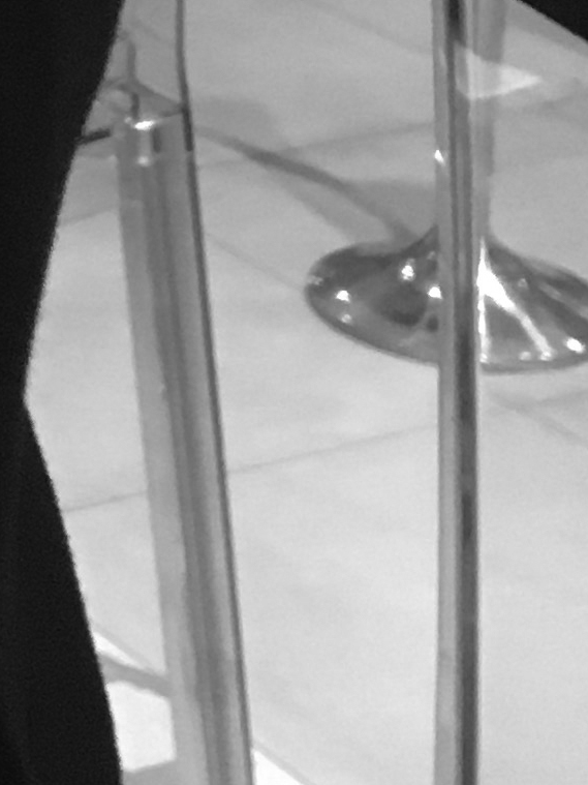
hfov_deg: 9.1
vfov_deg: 11.7
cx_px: -559
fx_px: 3489
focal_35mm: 154
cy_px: -677
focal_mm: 4.15
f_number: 2.2
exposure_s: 1/30
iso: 200
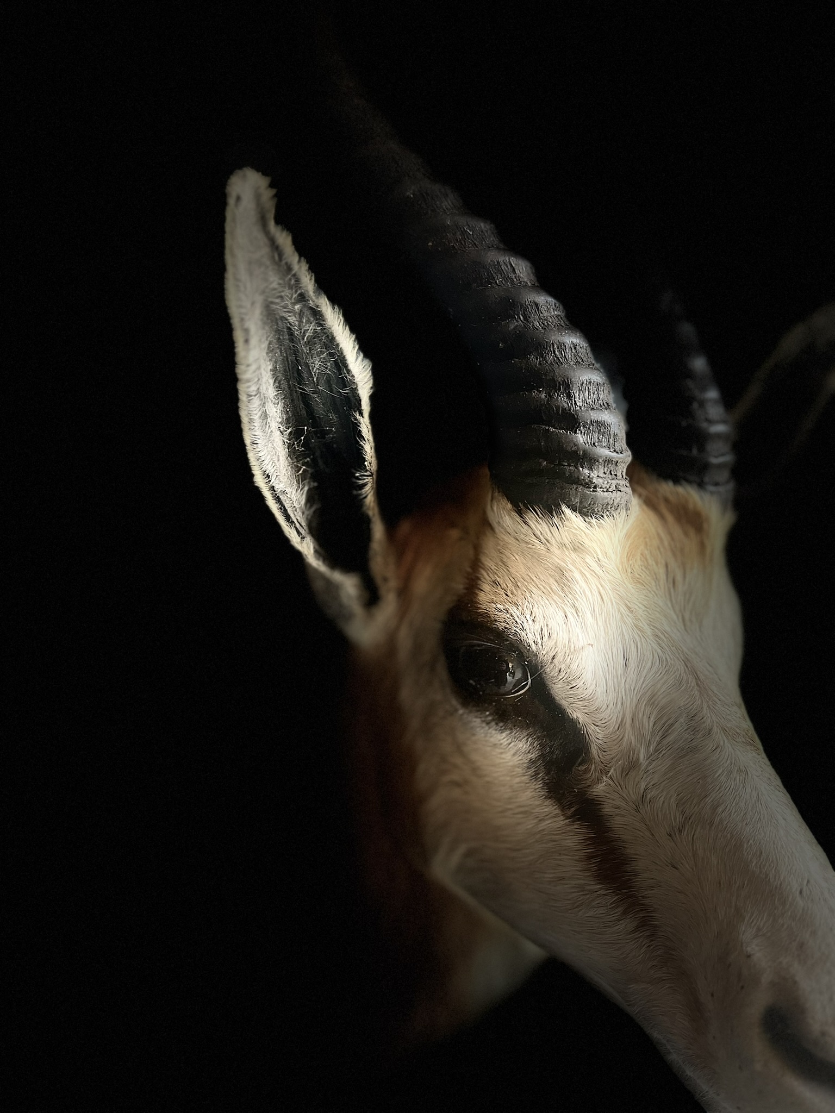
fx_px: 836
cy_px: 556
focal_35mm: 26
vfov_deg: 67.3
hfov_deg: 53.1
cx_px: 418
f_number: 1.6
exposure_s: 1/59
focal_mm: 5.1
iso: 500
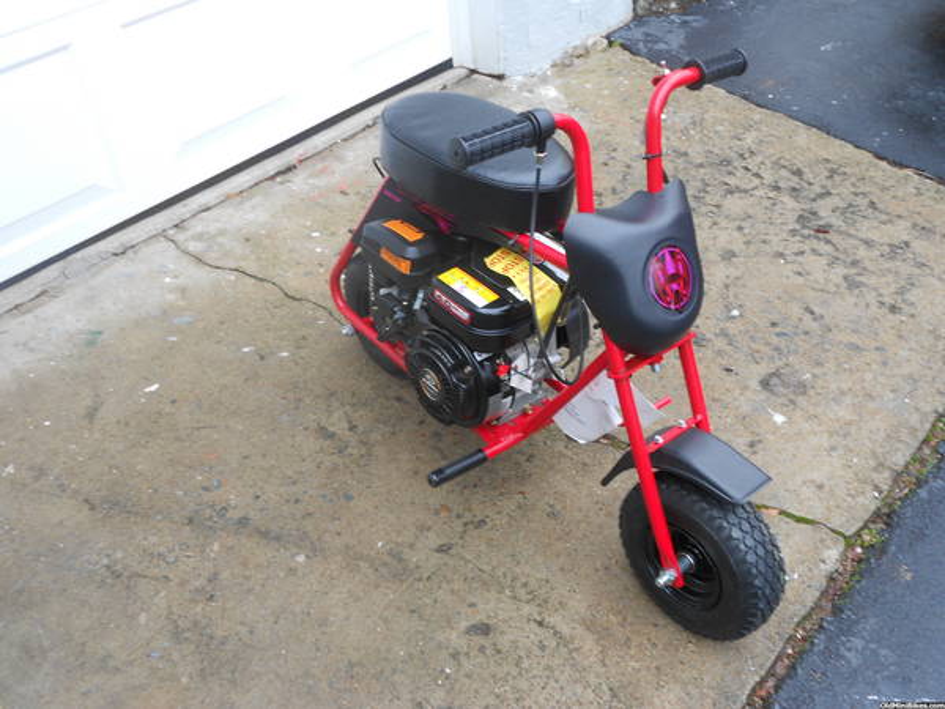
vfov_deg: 44.2
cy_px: 354
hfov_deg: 56.8
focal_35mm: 32
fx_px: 874
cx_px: 472
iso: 80
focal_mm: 5.8
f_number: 3.6
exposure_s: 1/25
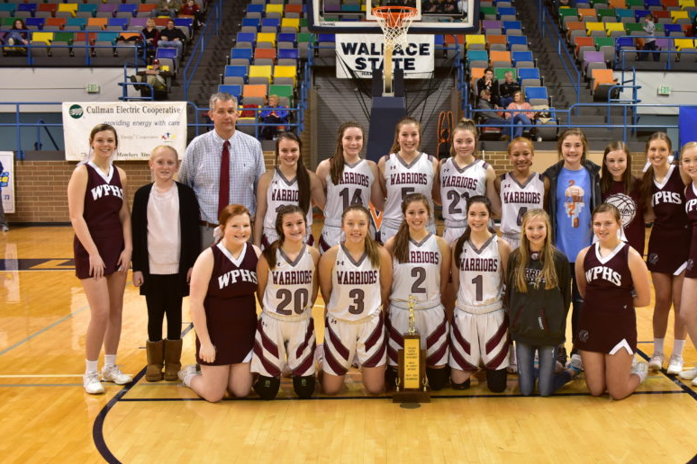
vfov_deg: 29.9
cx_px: 443
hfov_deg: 43.2
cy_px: 238
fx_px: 871
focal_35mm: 45
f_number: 4
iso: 1600
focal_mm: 34
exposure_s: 1/640
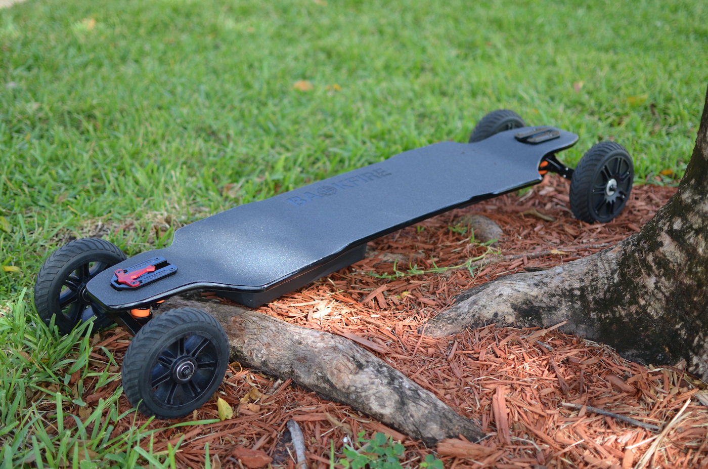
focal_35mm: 52
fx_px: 1030
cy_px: 234
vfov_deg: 25.6
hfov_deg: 37.9
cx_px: 354
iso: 160
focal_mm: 35
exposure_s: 1/800
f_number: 1.8
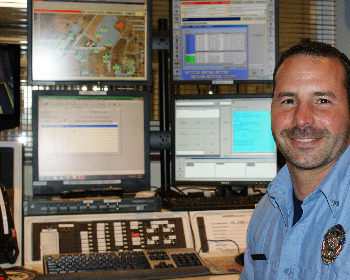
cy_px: 134
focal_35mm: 60
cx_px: 239
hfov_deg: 31.2
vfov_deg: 25.4
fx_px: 622
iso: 400
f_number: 5.6
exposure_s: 1/60
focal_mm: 30
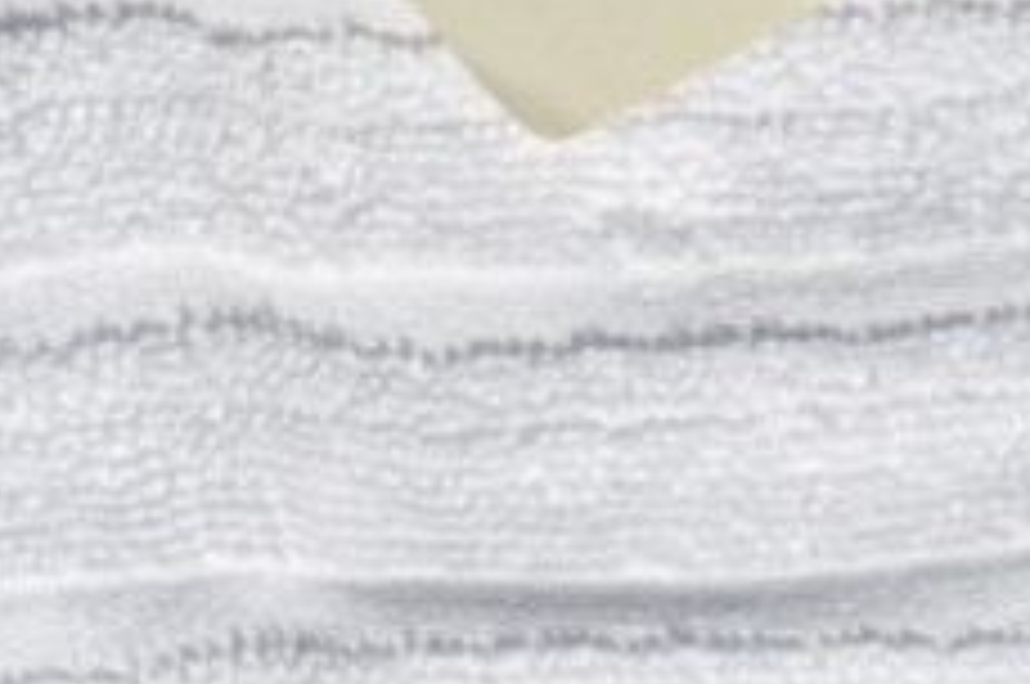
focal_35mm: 748
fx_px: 21371
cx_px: -1806
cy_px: -1368
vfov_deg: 1.8
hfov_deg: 2.7
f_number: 5.6
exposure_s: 1/500
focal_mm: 70
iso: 100
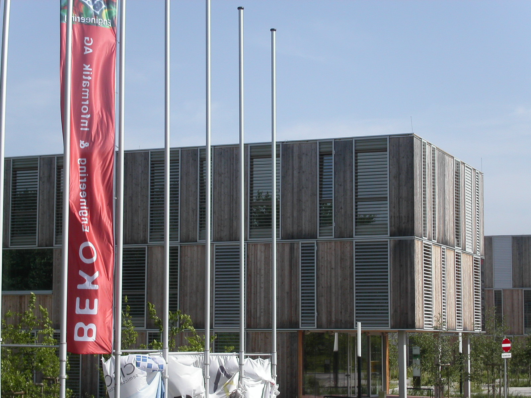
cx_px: 266
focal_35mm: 82
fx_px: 1258
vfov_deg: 18.0
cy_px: 199
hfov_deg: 23.8
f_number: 4.5
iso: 100
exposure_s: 1/1000
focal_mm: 16.9
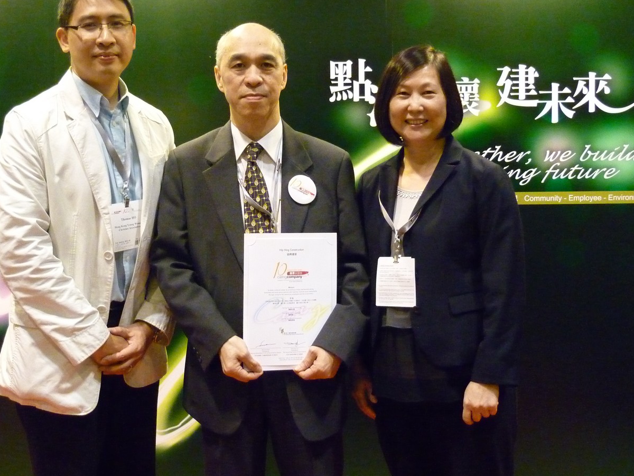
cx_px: 258
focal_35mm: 52
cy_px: 173
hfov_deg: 36.7
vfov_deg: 27.9
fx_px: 952
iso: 800
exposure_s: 1/20
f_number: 3
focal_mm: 6.9
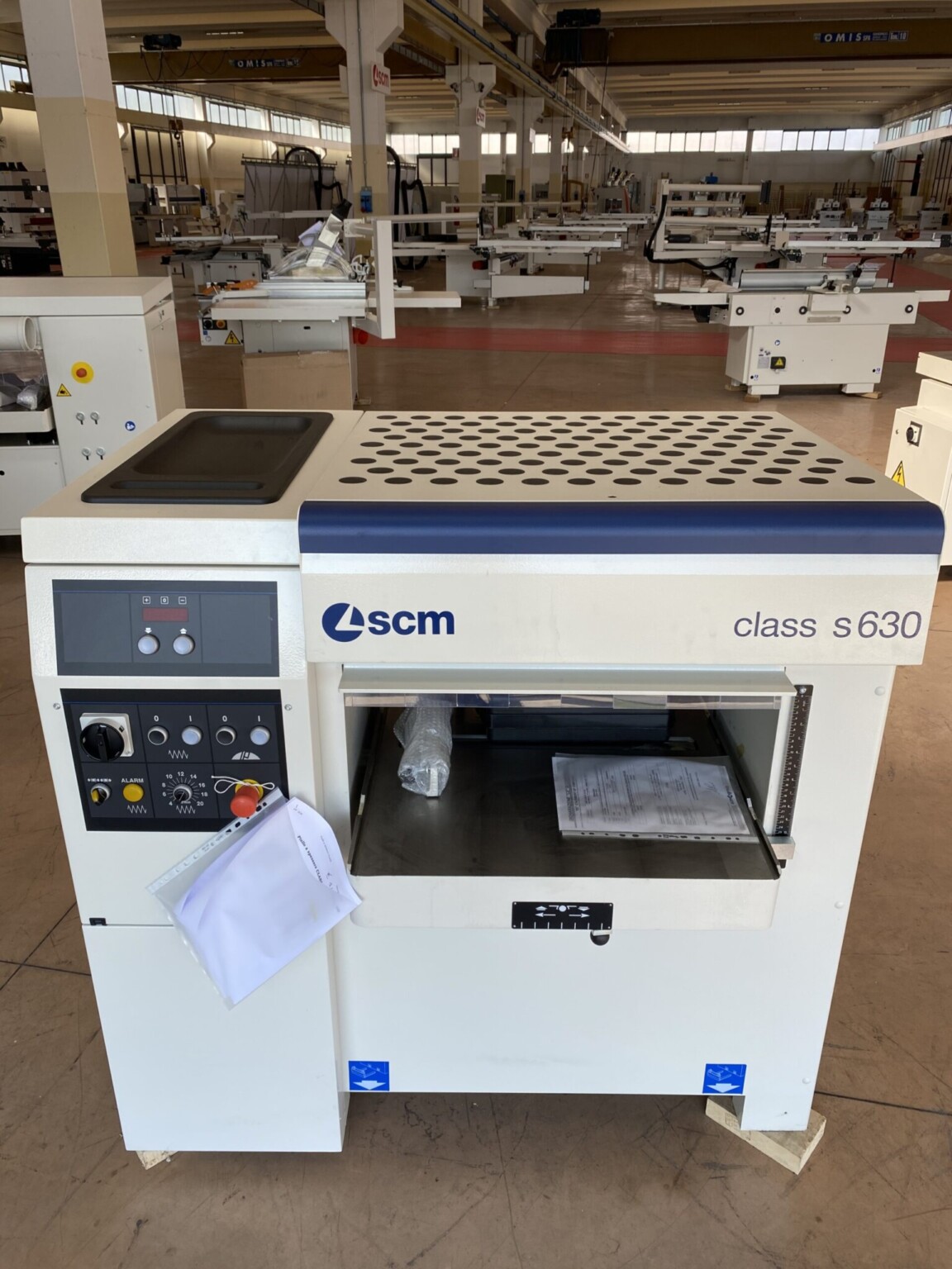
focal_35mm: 26
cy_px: 634
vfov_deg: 67.3
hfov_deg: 53.1
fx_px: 953
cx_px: 476
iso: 32
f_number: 1.8
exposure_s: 1/346
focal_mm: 4.25
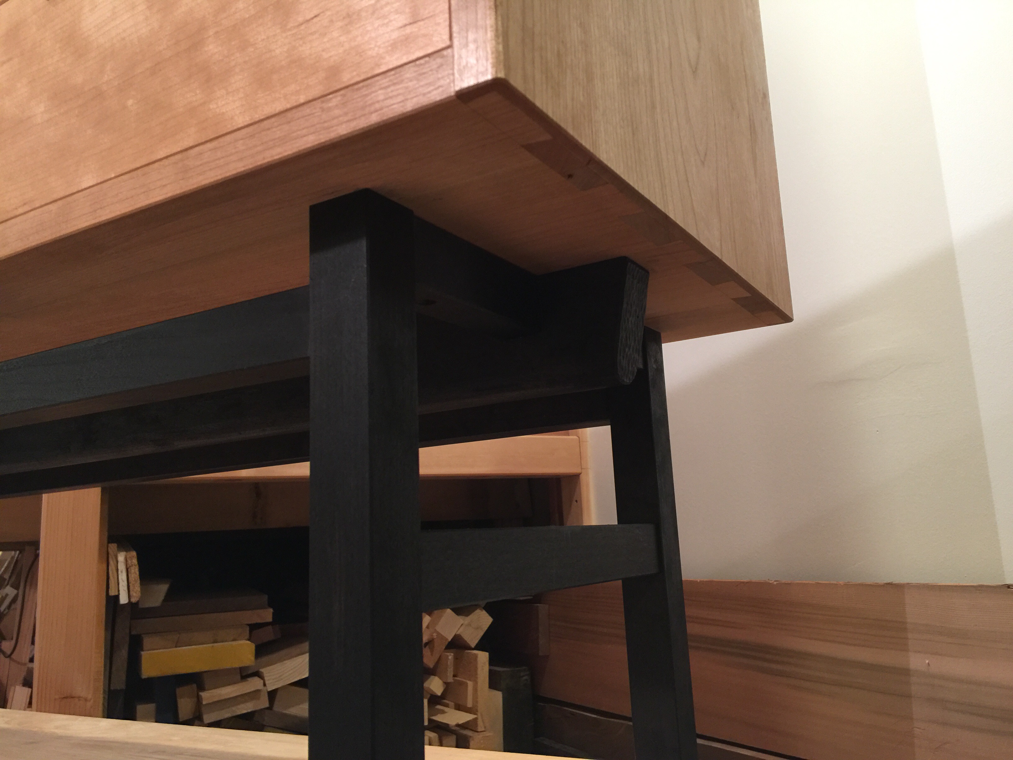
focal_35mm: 29
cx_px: 506
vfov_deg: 48.2
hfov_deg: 61.7
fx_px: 849
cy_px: 380
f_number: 2.2
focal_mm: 4.15
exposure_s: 1/10
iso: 100
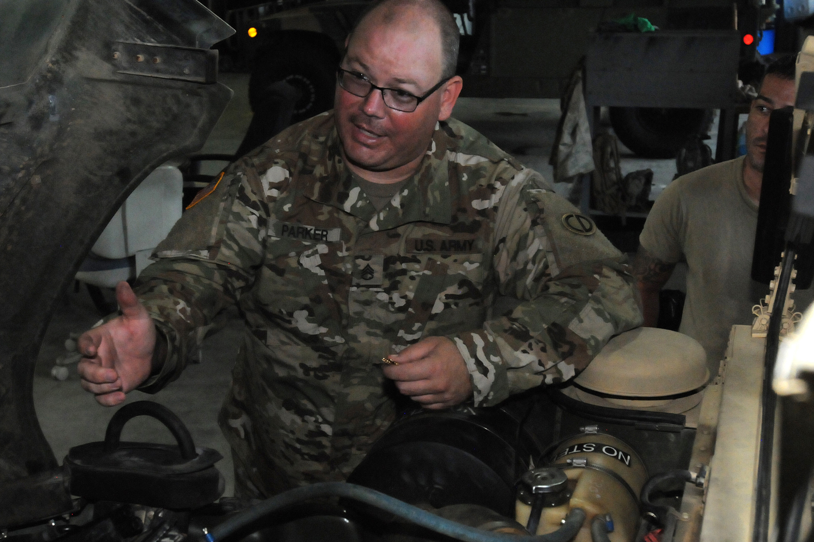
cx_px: 407
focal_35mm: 48
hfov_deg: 41.1
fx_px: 1085
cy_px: 271
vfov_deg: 28.1
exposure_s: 1/800
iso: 3200
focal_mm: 32
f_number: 5.6
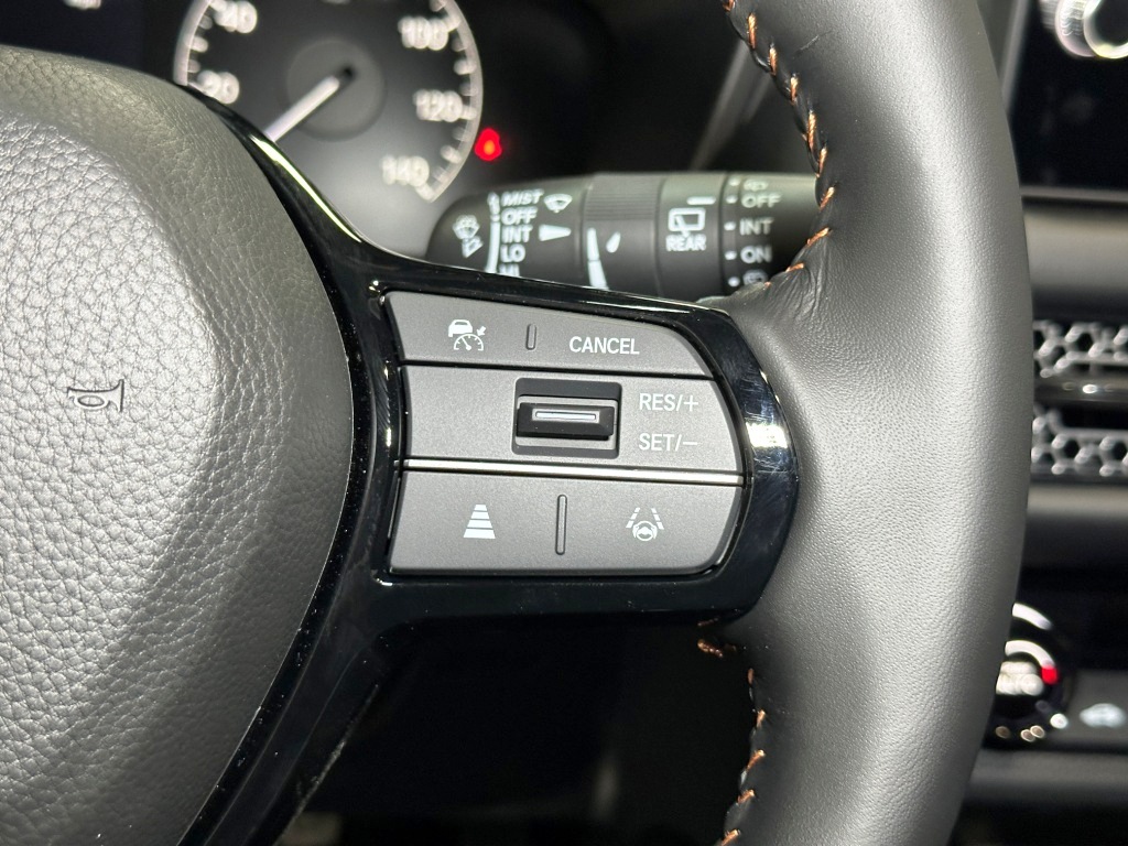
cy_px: 423
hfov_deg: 39.7
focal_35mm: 48
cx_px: 564
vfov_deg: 30.3
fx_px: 1564
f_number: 1.78
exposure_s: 1/40
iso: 400
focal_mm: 6.86
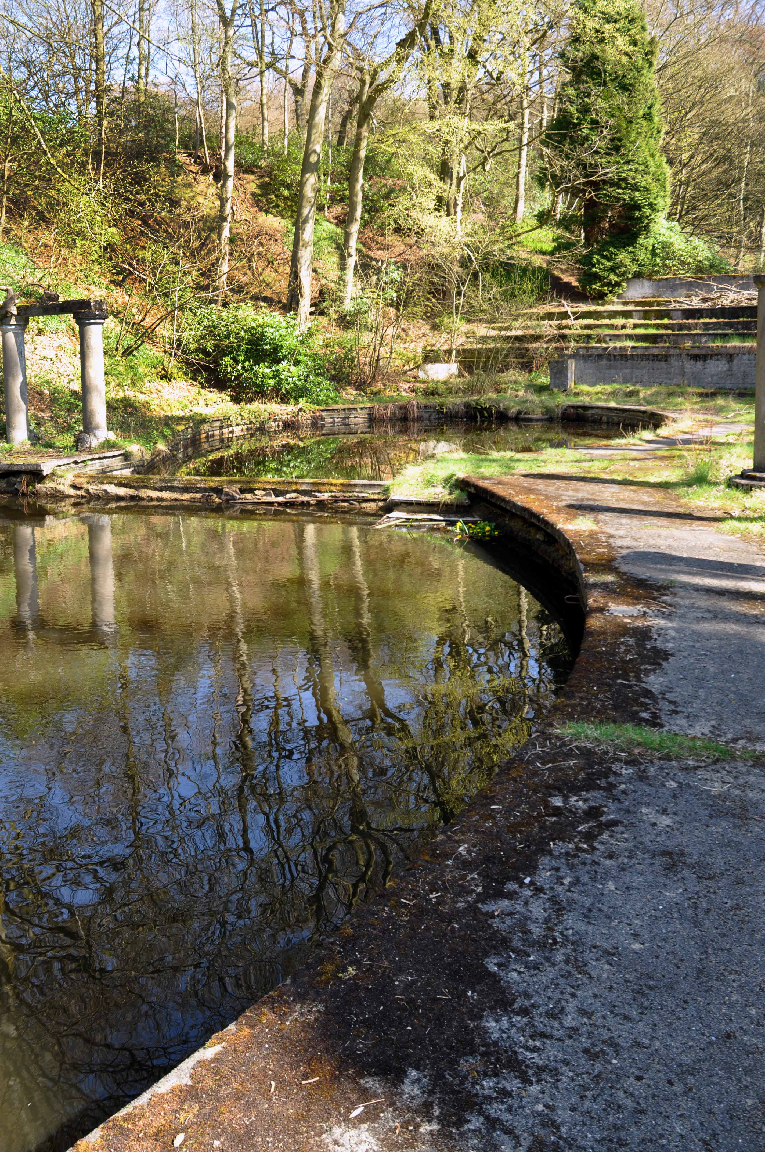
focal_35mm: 27
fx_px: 863
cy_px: 576
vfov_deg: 67.4
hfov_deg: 47.8
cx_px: 382
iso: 400
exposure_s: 1/60
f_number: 7.1
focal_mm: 18
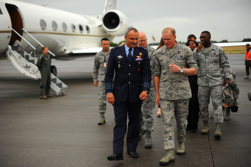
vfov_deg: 27.0
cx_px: 126
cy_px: 84
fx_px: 348
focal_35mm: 50
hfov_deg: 39.6
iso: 500
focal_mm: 50
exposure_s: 1/8000
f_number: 2
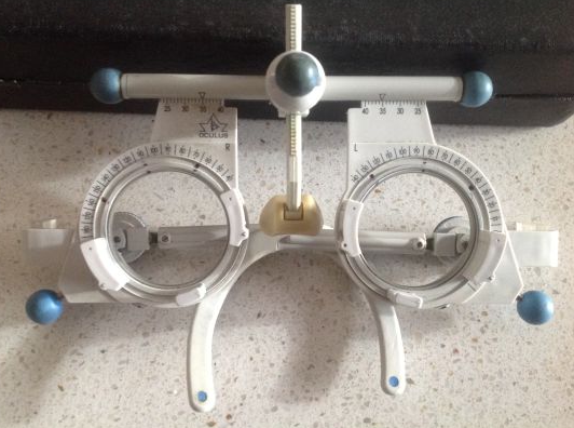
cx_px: 274
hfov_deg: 50.2
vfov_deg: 38.5
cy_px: 217
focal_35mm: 37
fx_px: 612
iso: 320
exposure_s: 1/15
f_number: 2.4
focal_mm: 4.28
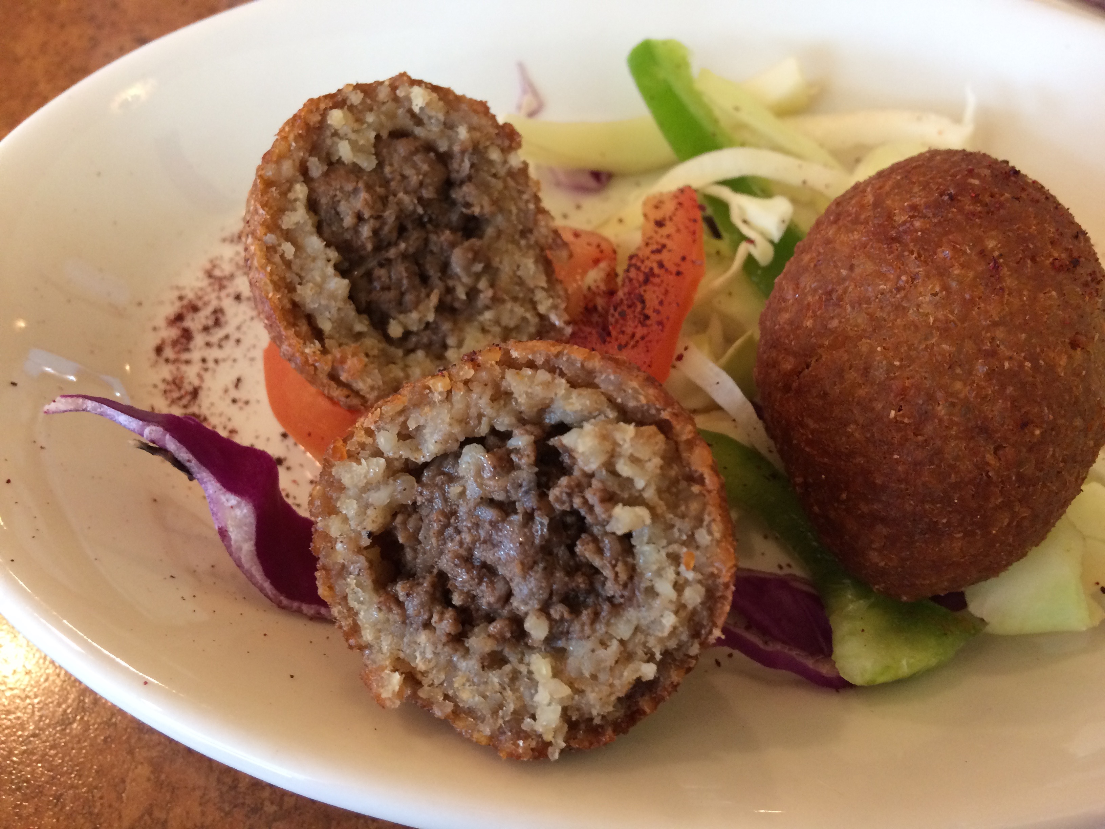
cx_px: 552
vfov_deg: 48.2
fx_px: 926
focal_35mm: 29
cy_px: 414
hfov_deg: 61.7
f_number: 2.2
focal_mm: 4.15
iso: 125
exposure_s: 1/30
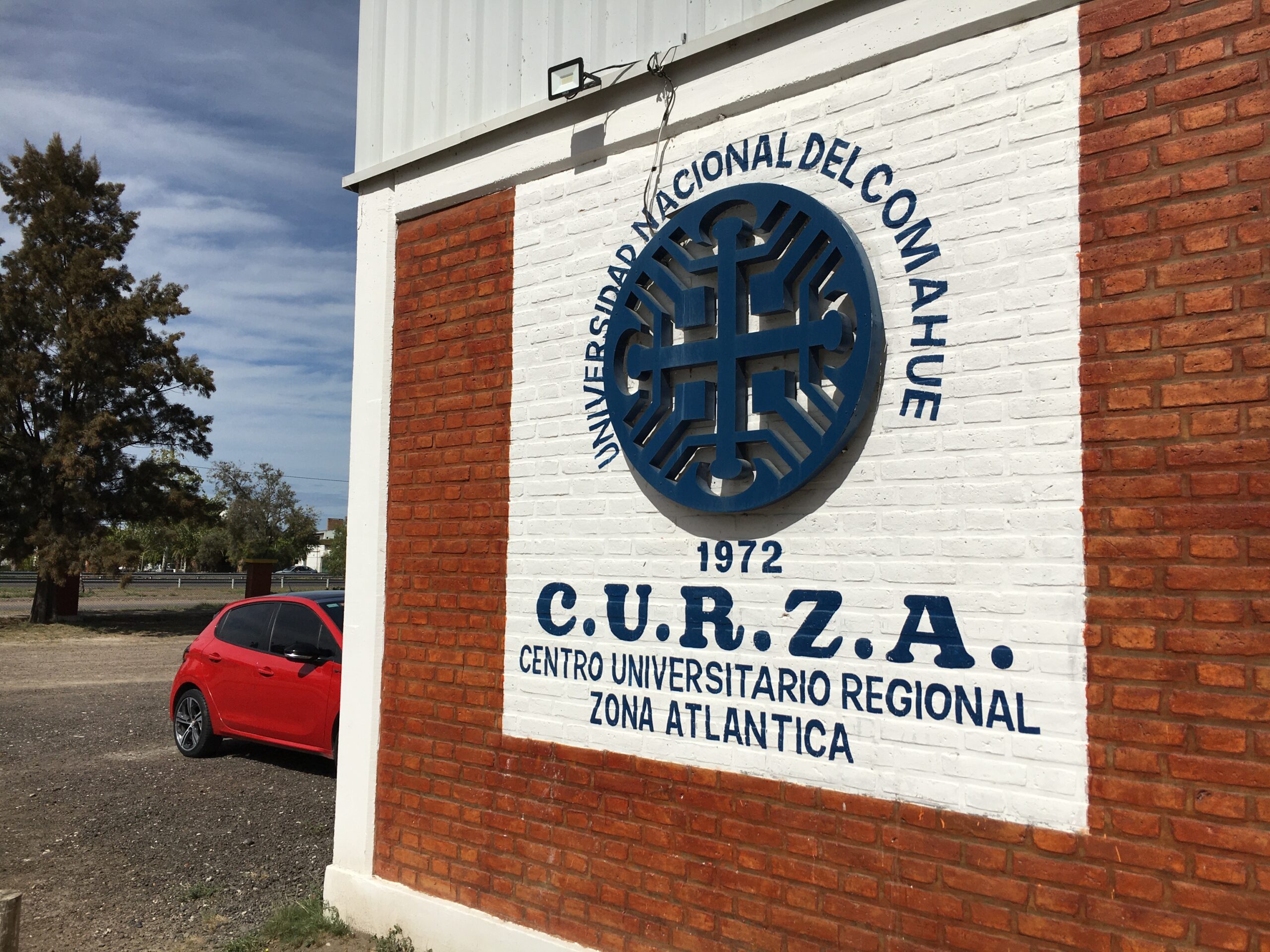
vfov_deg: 48.2
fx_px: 1064
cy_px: 476
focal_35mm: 29
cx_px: 635
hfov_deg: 61.7
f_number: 2.2
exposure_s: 1/4525
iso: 25
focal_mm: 4.15
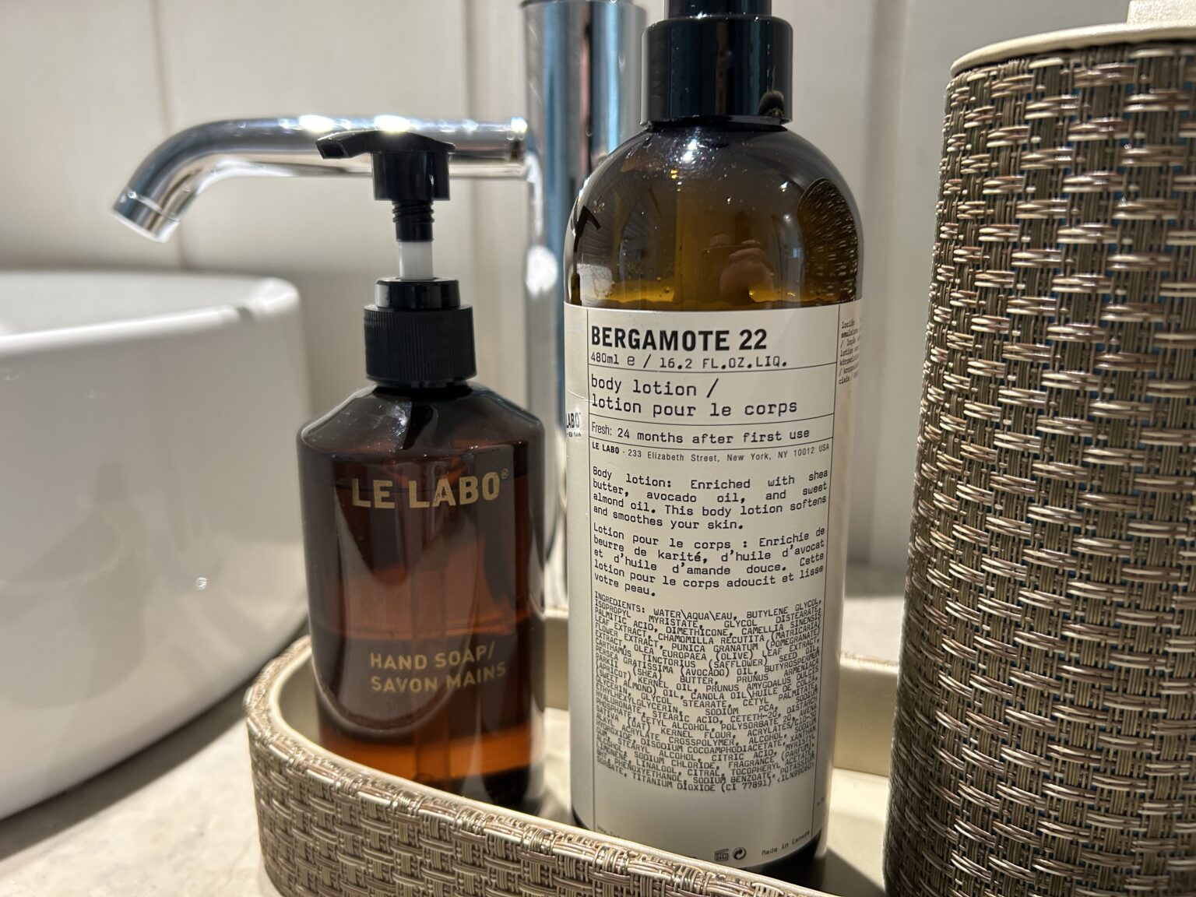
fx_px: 898
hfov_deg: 67.3
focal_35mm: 26
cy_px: 448
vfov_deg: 53.1
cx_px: 598
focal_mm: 5.7
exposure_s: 1/60
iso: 160
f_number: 1.5
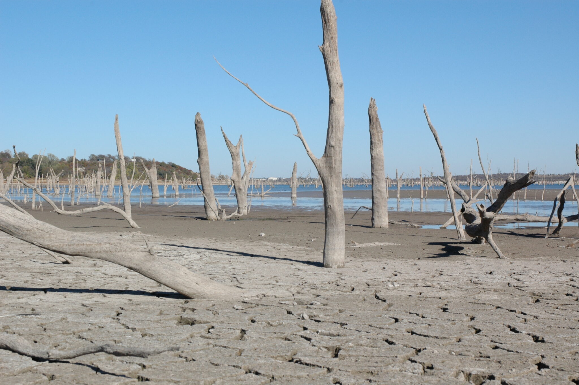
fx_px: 1085
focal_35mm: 68
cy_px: 192
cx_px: 290
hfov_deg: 29.9
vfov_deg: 20.1
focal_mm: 45
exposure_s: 1/640
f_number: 13
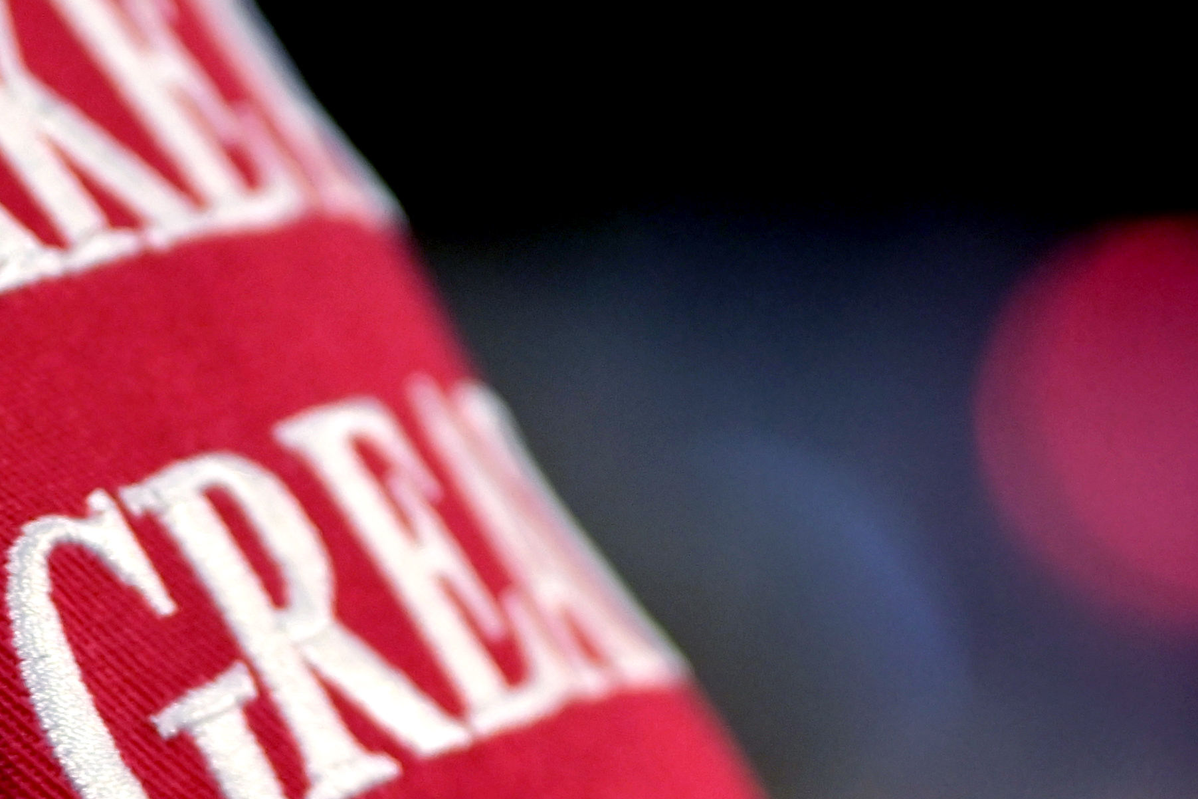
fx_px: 7620
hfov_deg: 8.9
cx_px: -144
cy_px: 1782
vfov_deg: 5.8
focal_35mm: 229
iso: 800
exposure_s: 1/250
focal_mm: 50
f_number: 2
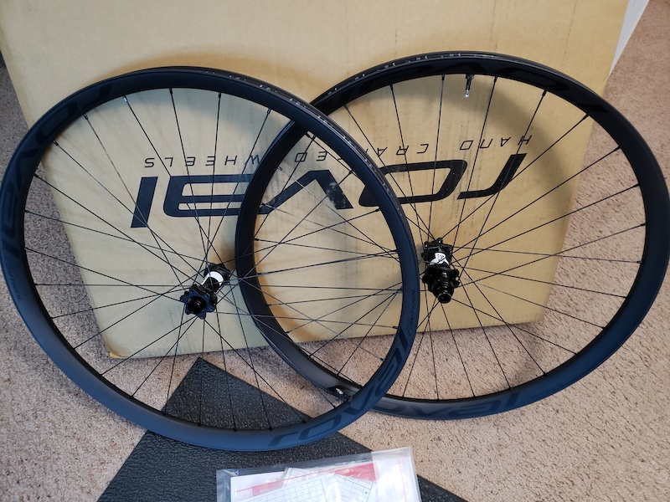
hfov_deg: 67.3
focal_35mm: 26
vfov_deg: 53.1
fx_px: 503
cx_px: 335
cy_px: 251
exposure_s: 1/17
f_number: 1.5
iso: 250
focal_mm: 4.3
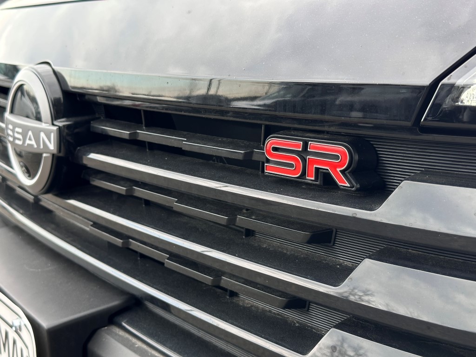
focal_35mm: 48
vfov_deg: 30.3
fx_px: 660
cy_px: 178
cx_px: 238
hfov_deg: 39.7
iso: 50
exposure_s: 1/160
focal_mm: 6.86
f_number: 1.78
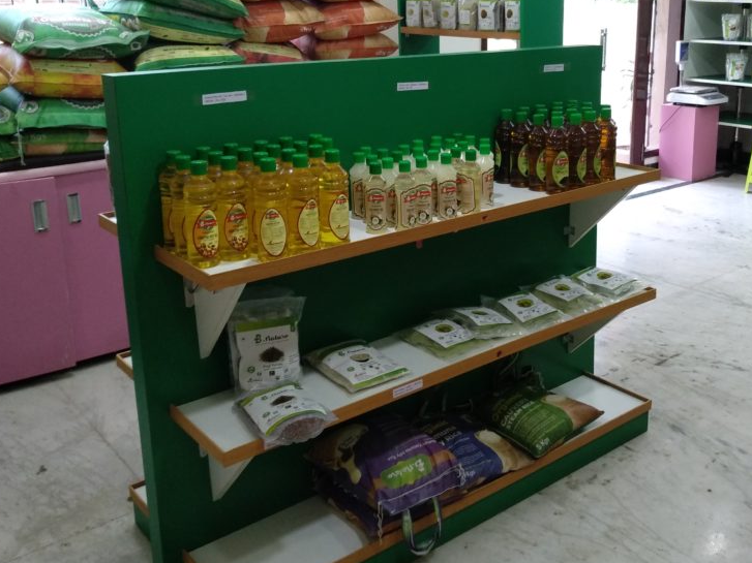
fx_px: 673
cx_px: 464
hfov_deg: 57.7
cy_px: 191
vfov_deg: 44.8
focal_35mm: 31
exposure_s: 1/33
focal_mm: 3.81
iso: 400
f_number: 2.2
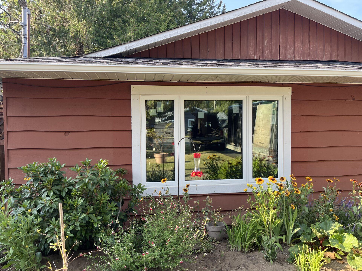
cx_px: 181
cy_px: 136
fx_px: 272
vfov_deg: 53.1
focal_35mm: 26
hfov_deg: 67.3
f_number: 1.6
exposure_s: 1/266
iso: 40
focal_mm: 5.1
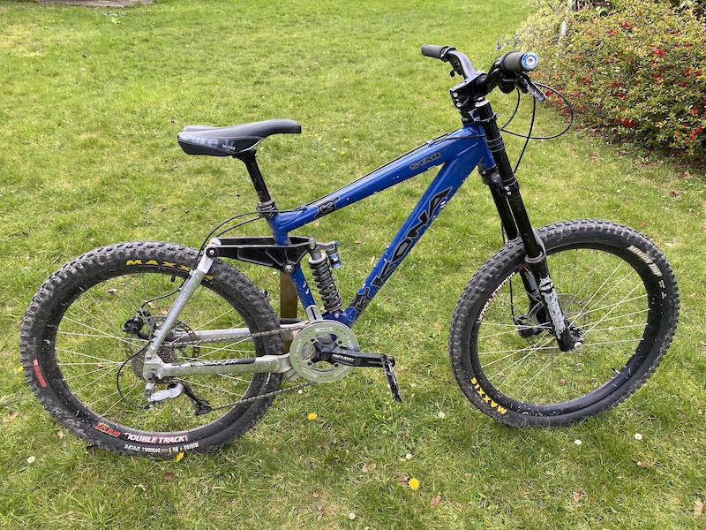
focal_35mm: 26
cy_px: 265
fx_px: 530
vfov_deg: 53.1
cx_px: 353
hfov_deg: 67.3
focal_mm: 4.25
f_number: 1.8
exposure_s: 1/186
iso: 32
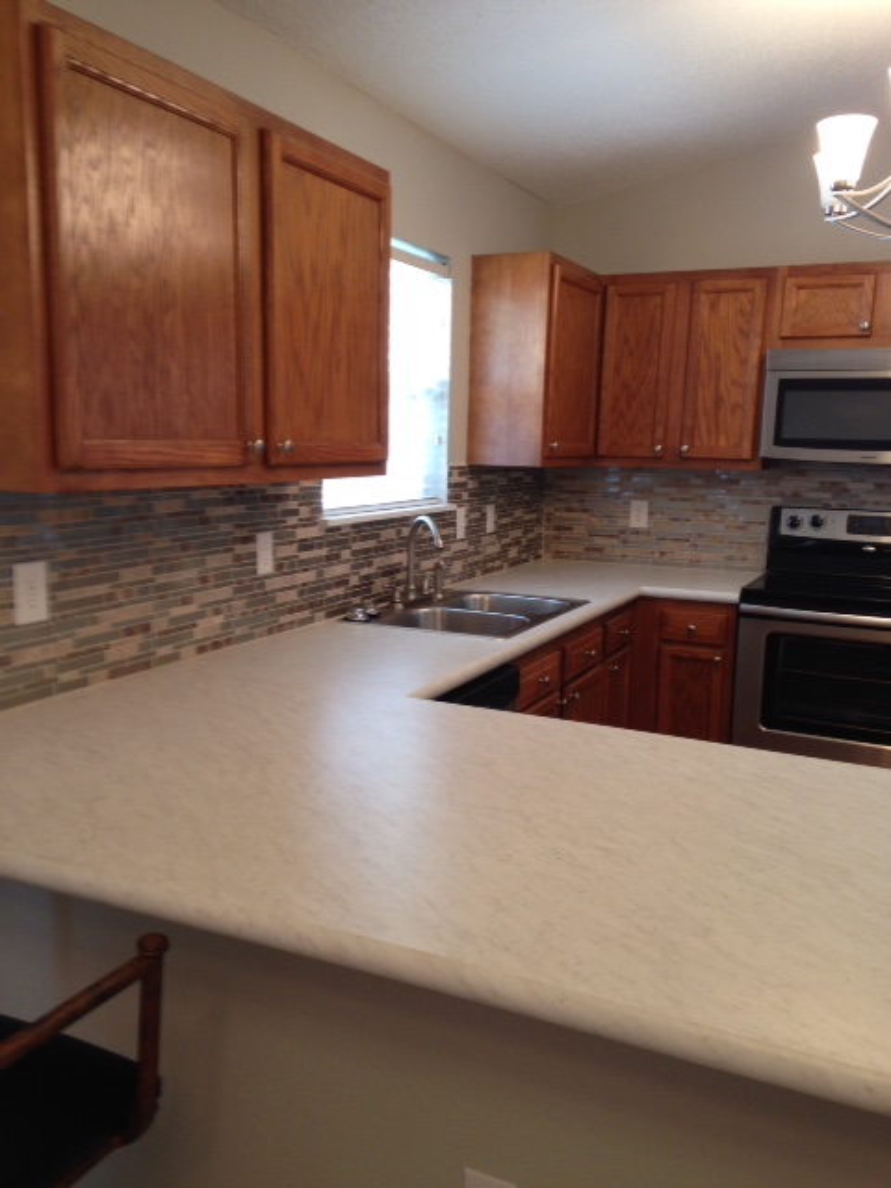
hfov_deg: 42.9
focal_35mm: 33
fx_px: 1133
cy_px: 594
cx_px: 446
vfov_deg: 55.4
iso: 80
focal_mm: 4.12
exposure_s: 1/20
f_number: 2.4
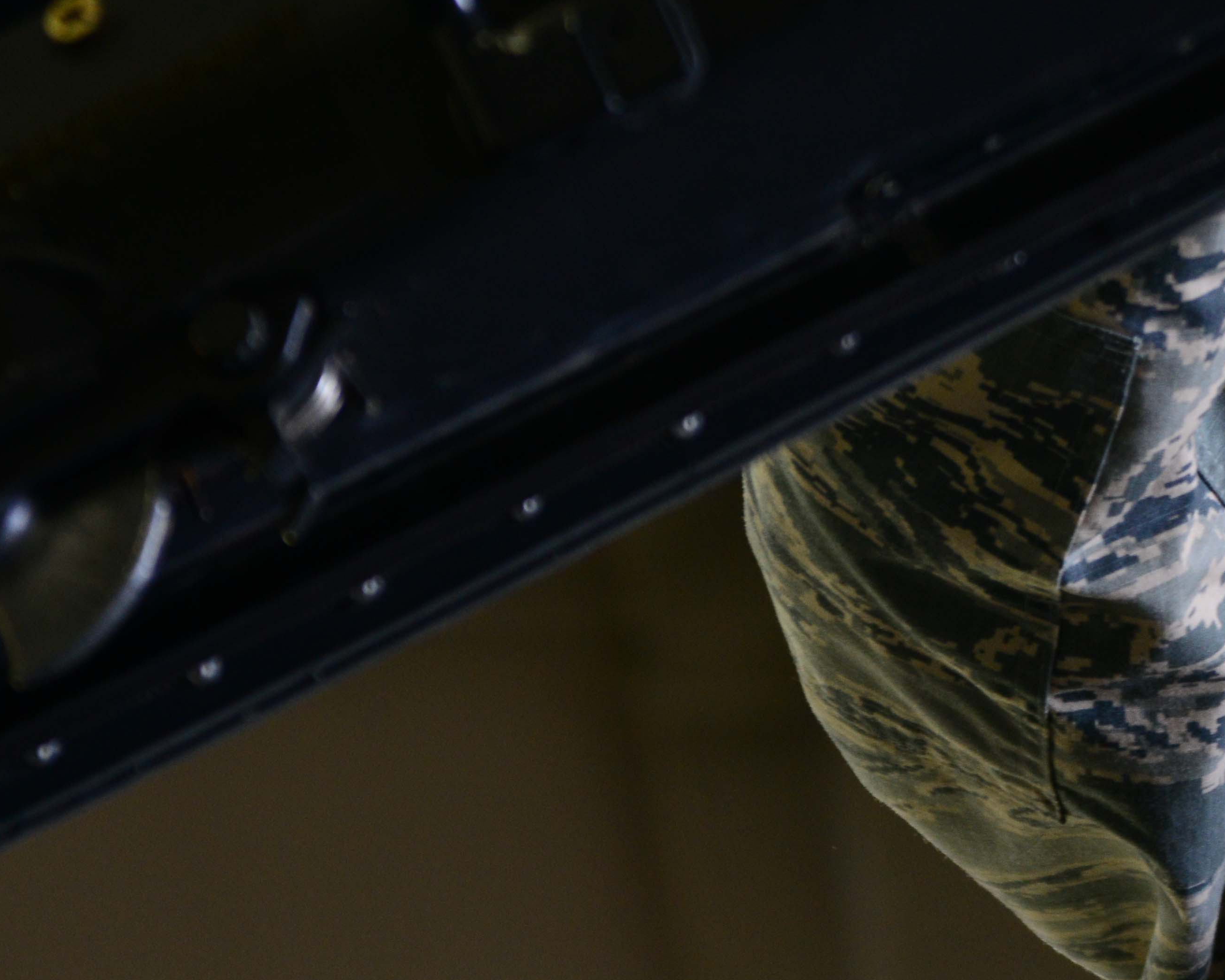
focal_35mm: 224
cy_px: 575
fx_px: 8122
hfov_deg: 8.6
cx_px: 1239
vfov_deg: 6.9
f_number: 4.5
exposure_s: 1/80
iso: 1000
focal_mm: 85
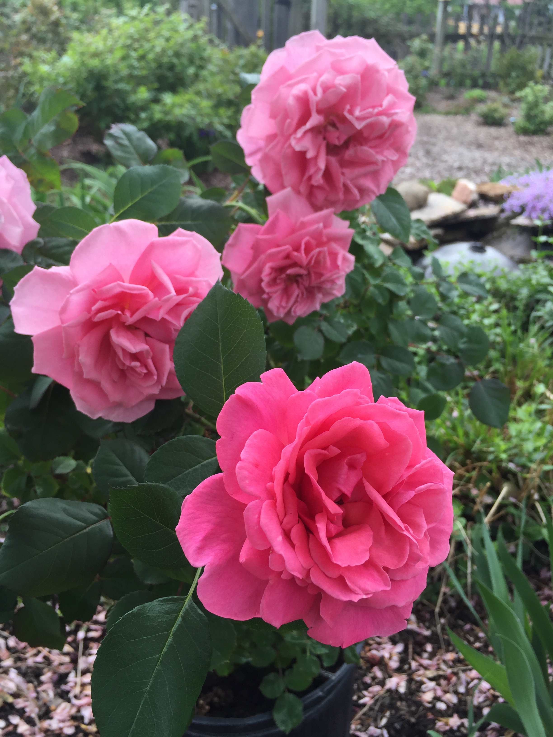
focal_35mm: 29
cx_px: 276
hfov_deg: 48.2
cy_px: 368
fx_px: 618
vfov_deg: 61.7
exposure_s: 1/223
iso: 32
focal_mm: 4.15
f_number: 2.2
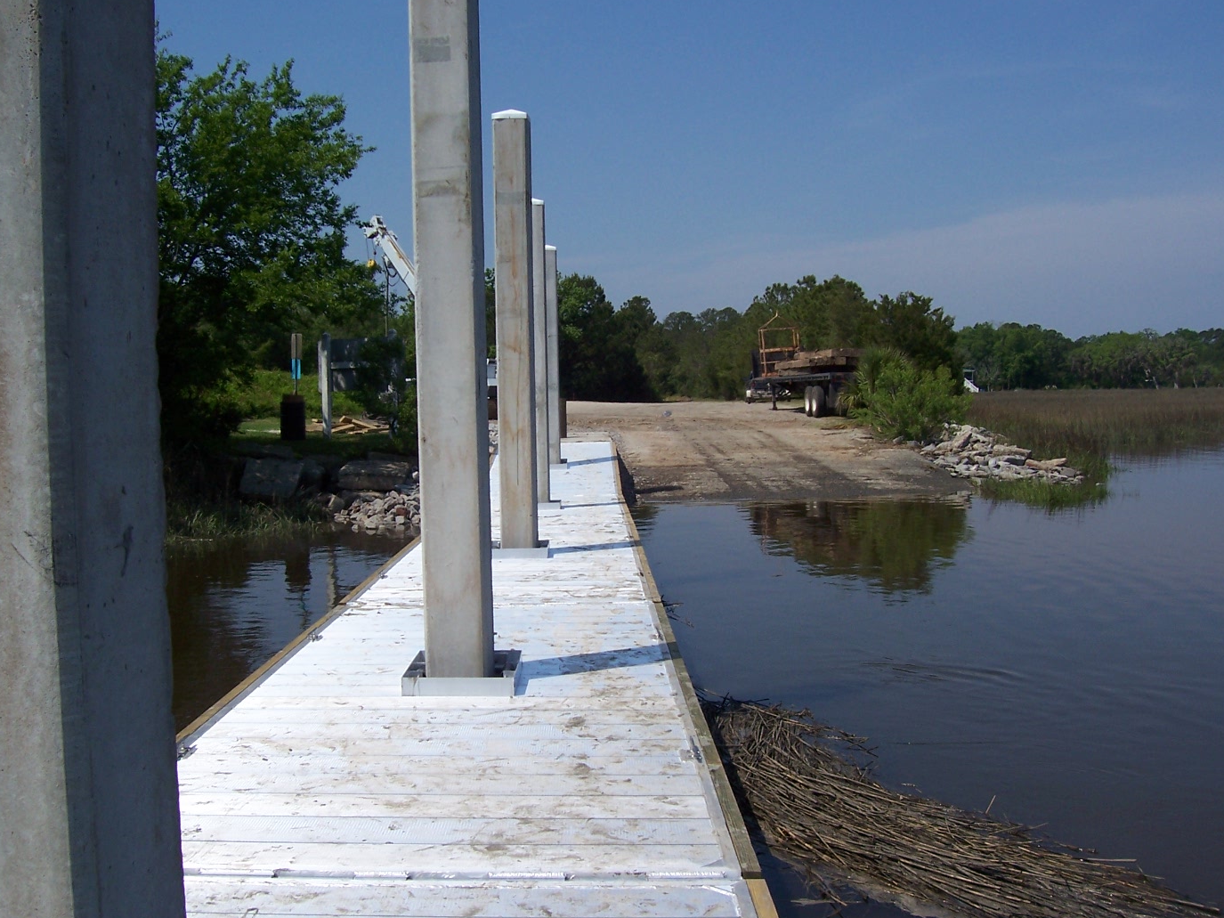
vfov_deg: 38.7
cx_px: 584
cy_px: 475
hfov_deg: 50.1
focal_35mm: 37
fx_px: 1308
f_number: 5.6
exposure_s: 1/1000
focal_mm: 5.6
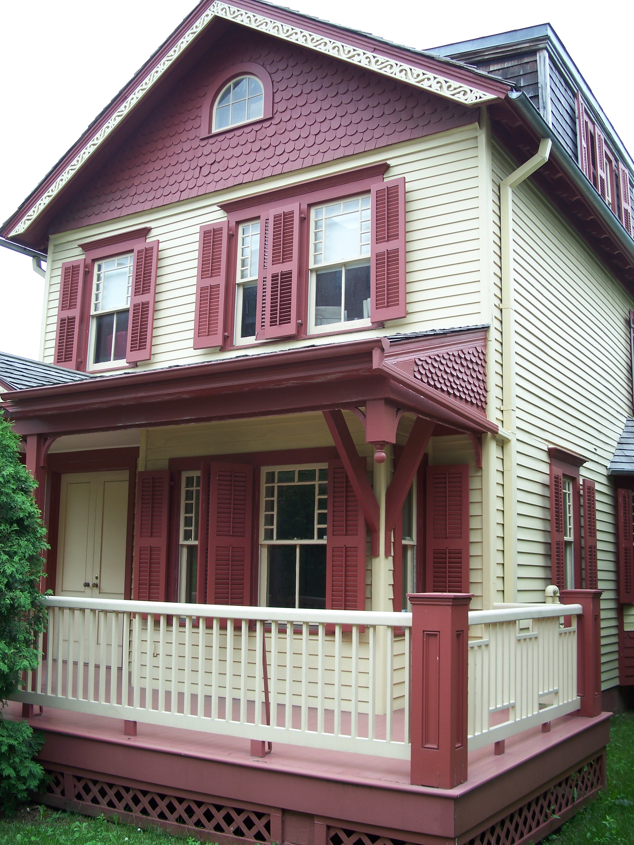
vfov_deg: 50.1
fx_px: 904
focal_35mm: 37
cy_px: 422
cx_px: 317
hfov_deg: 38.7
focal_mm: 7.8
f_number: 2.8
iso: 64
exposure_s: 1/200
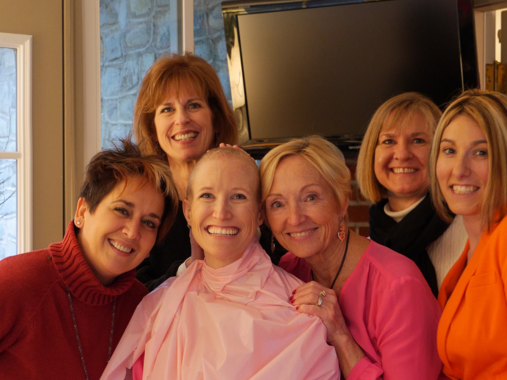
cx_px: 288
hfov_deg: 24.4
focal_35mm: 80
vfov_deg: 18.4
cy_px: 217
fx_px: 1172
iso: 1600
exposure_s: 1/5
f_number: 5
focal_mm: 32
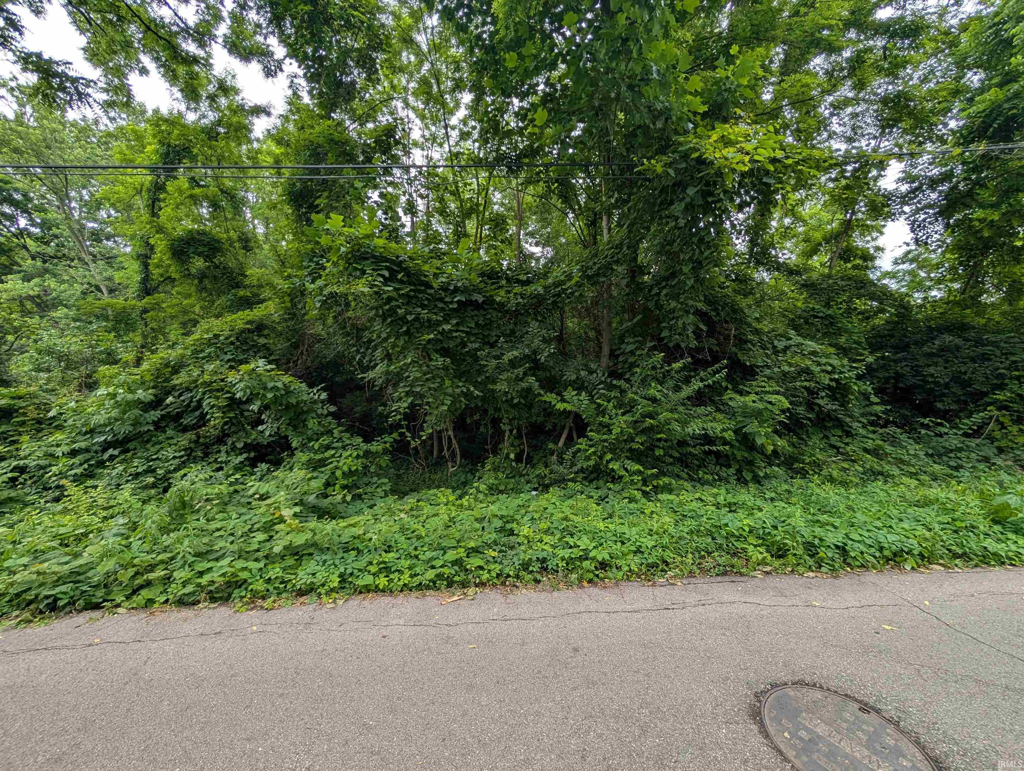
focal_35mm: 12
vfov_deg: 94.6
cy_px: 386
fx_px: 355
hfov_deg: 110.5
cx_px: 512
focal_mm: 2.02
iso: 45
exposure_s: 1/585
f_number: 1.7
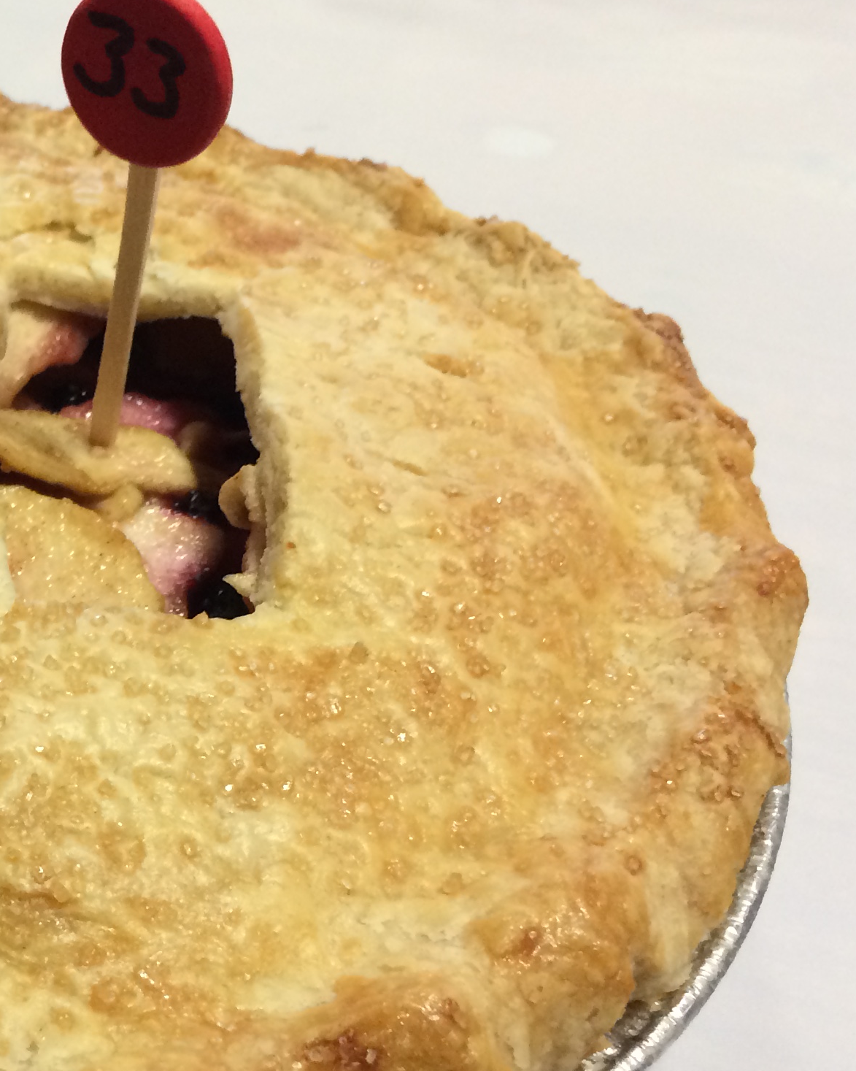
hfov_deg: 22.5
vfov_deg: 29.9
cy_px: 685
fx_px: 1996
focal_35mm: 63
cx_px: -142
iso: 125
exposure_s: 1/30
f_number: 2.2
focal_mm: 4.15
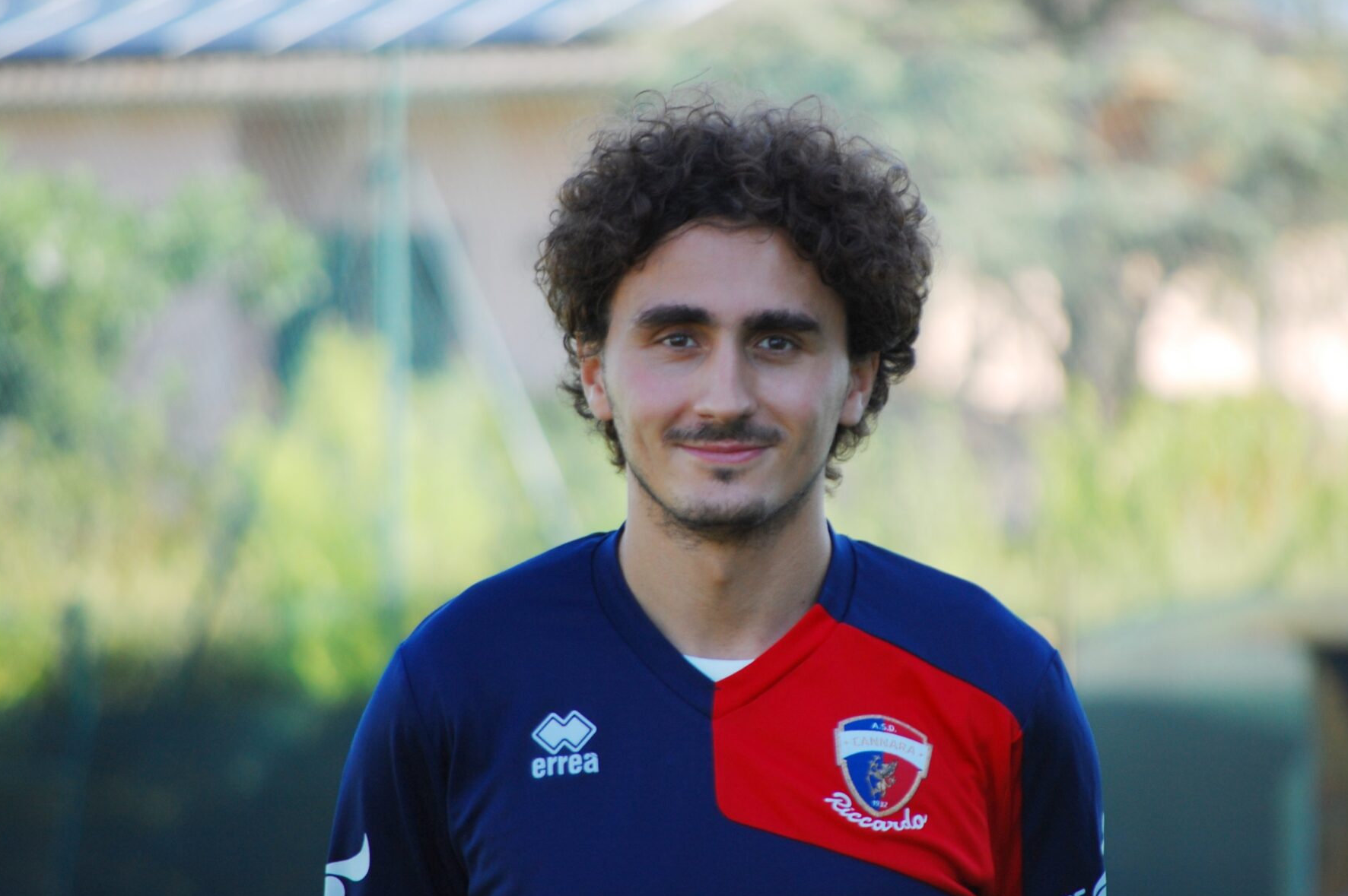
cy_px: 447
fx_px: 12161
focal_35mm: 325
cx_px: 701
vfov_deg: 4.2
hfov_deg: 6.3
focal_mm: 200
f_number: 5.6
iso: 250
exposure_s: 1/250
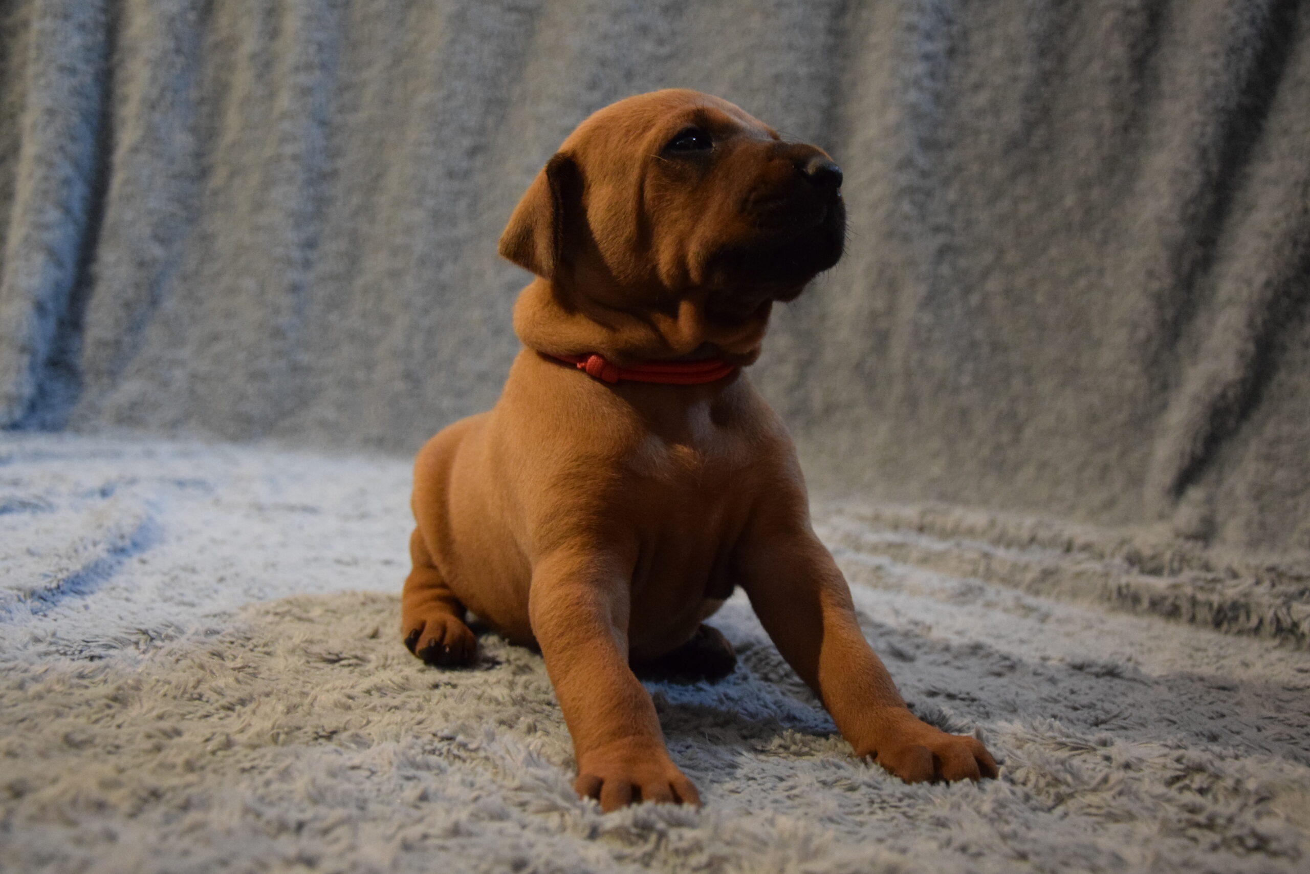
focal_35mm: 42
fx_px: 1528
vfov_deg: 31.9
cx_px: 655
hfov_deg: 46.4
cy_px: 437
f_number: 4
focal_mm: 28
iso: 3600
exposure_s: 1/60
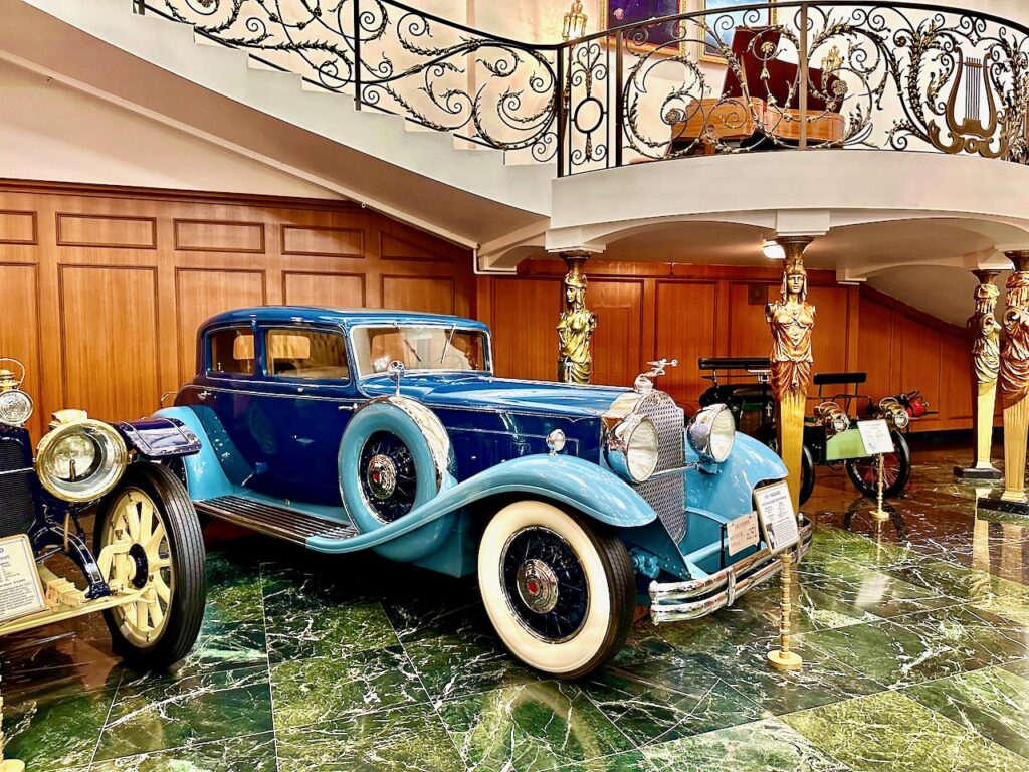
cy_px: 386
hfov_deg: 71.6
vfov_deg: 56.8
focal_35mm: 24
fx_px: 713
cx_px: 514
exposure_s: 1/60
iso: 640
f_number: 1.78
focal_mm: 6.86
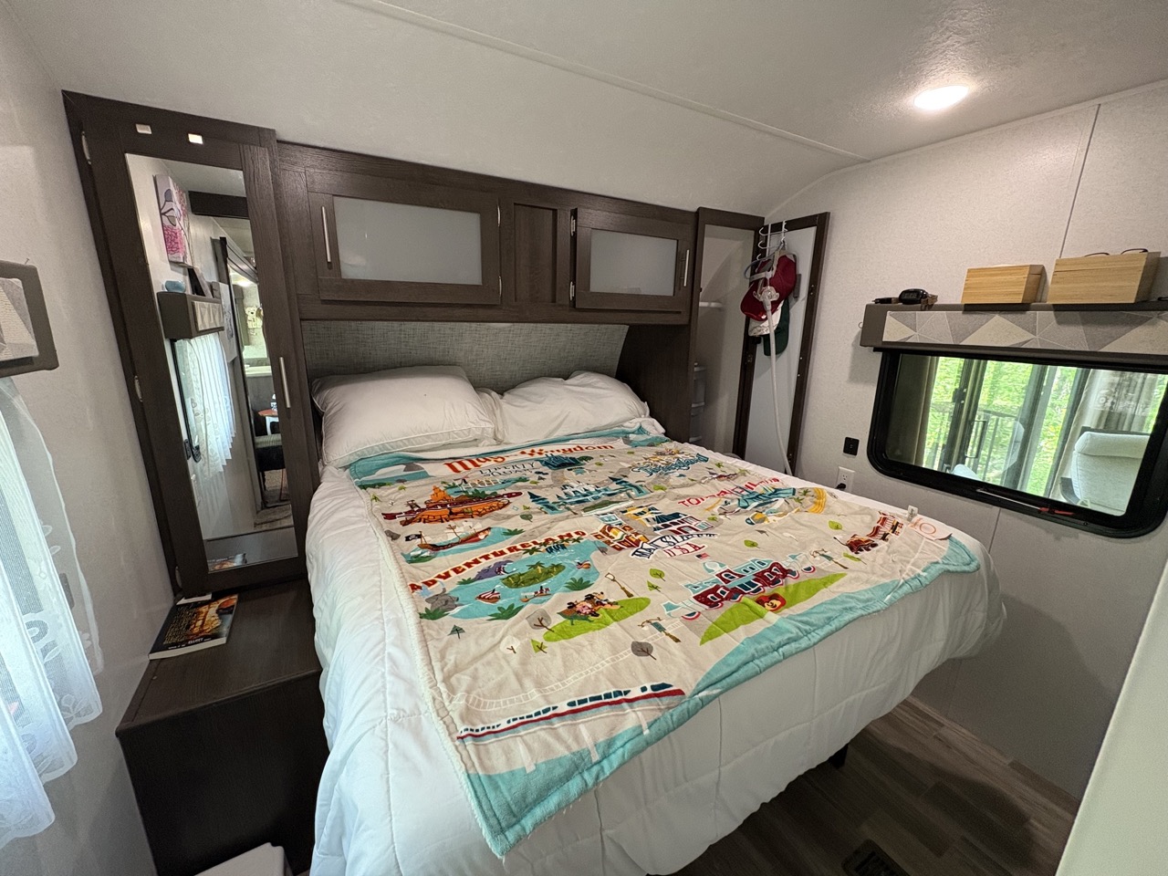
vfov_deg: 85.7
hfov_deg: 102.1
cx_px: 584
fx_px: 472
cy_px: 438
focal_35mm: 14
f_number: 2.2
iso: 320
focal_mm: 2.22
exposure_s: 1/60
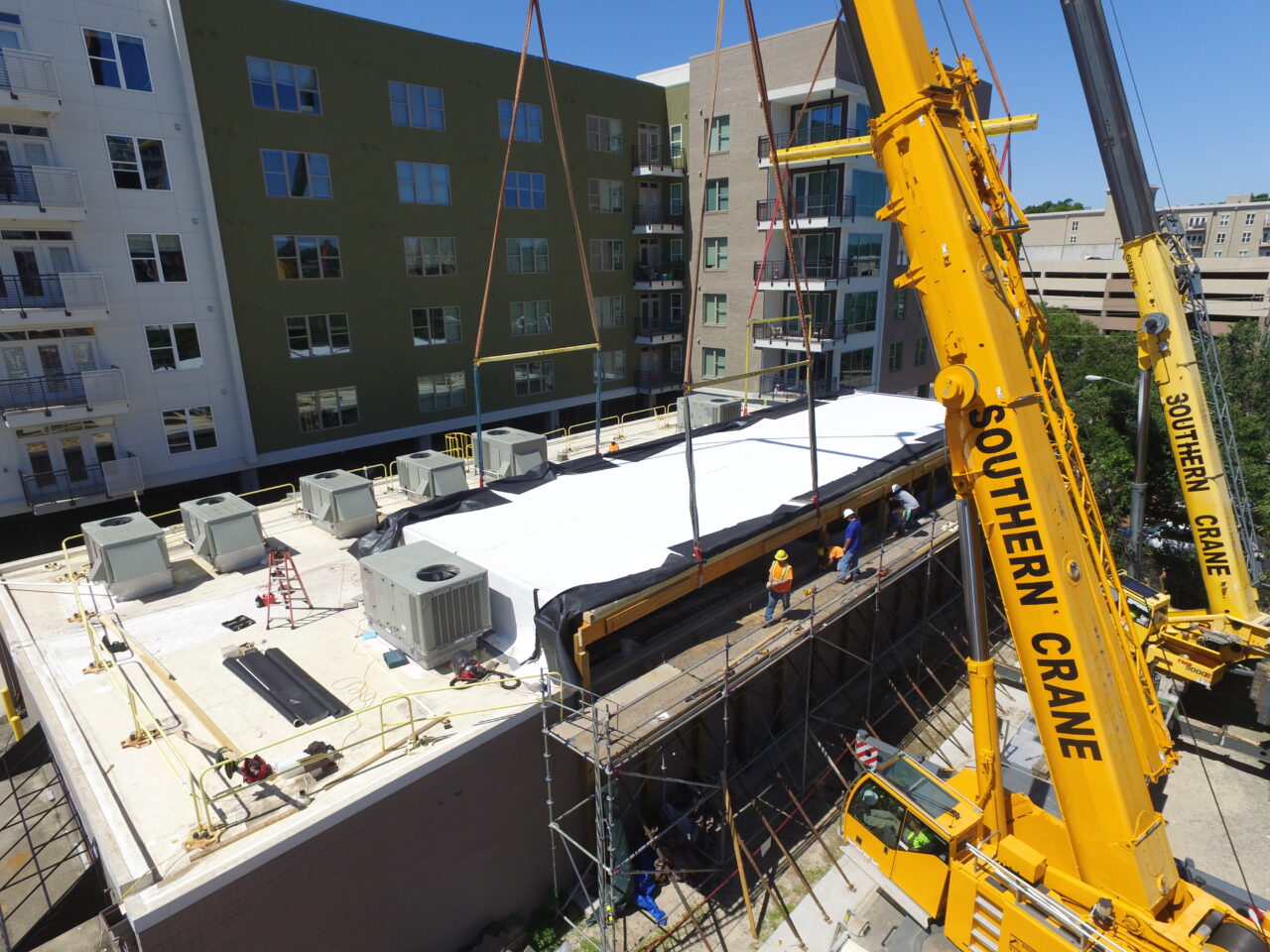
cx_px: 635
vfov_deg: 66.0
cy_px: 476
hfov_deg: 81.7
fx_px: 734
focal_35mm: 20
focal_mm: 3.61
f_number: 2.8
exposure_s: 1/1279
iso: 100
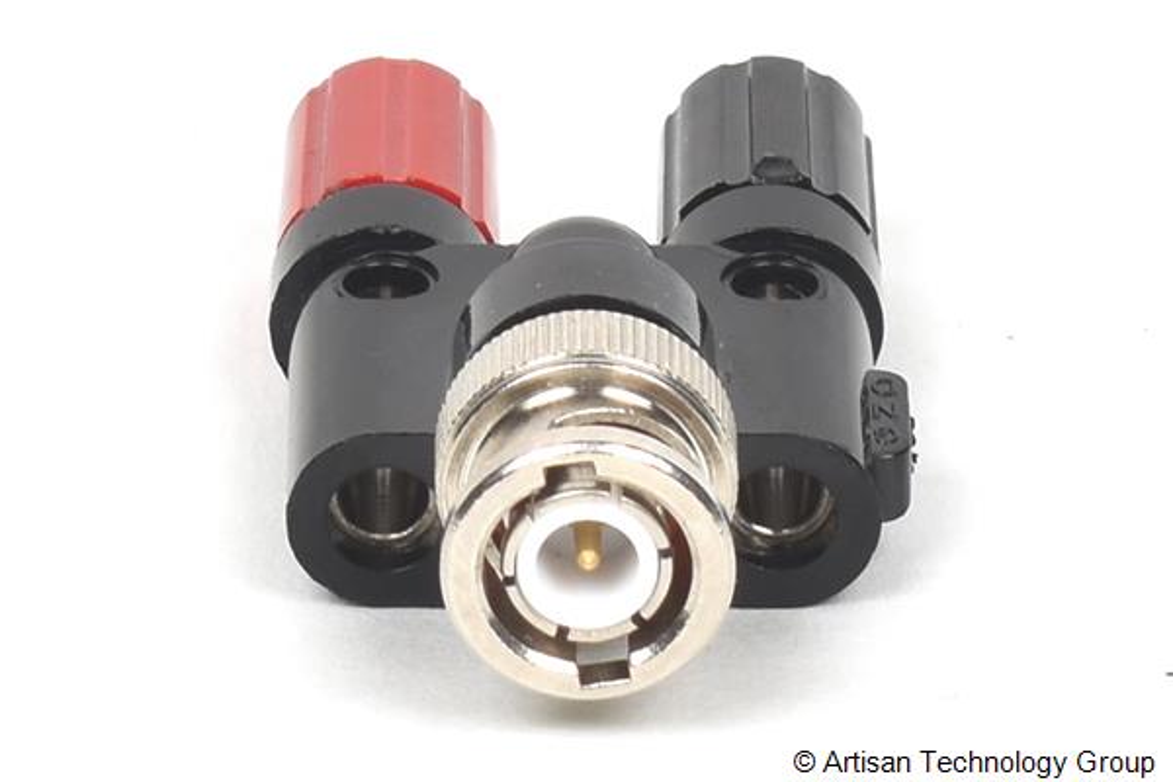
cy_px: 391
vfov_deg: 16.6
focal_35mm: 82
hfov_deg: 24.6
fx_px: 2688
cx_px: 586
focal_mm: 55
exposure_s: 1/200
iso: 125
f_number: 10
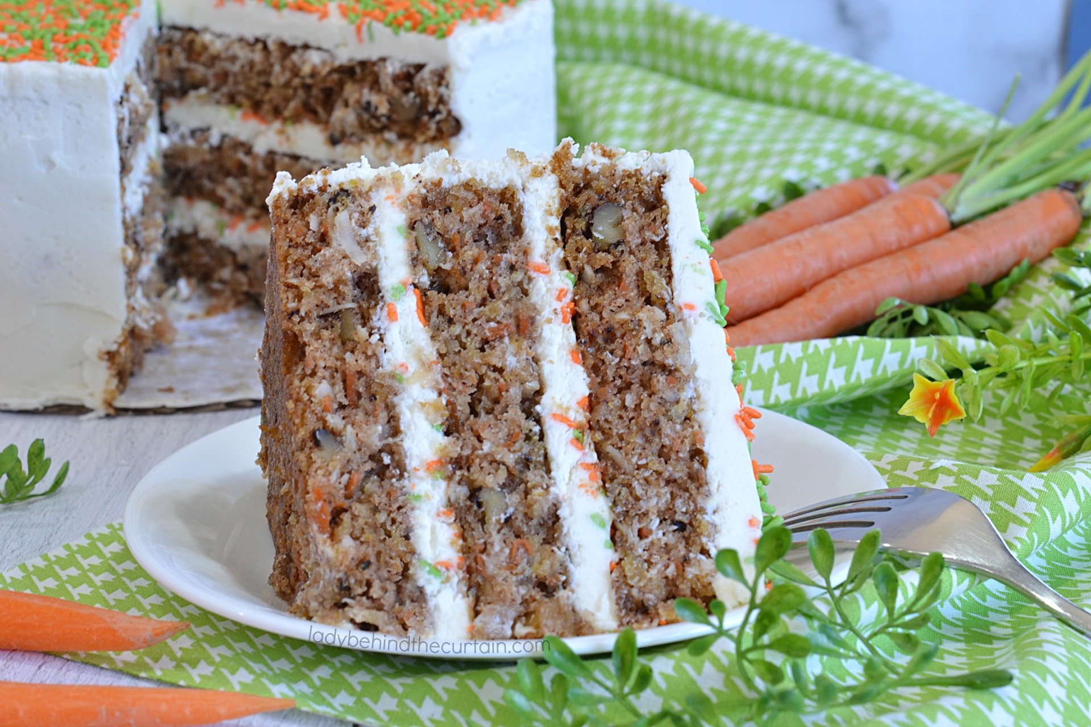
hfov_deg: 27.0
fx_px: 2273
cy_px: 364
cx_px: 546
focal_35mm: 75
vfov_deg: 18.2
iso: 100
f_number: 10
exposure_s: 1/2.5
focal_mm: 50
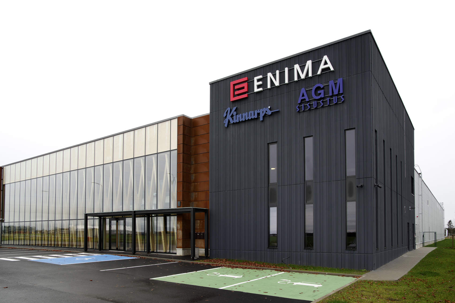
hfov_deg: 67.4
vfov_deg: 47.8
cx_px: 228
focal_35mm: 27
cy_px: 152
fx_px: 341
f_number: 10
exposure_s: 1/4
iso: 100
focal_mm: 18
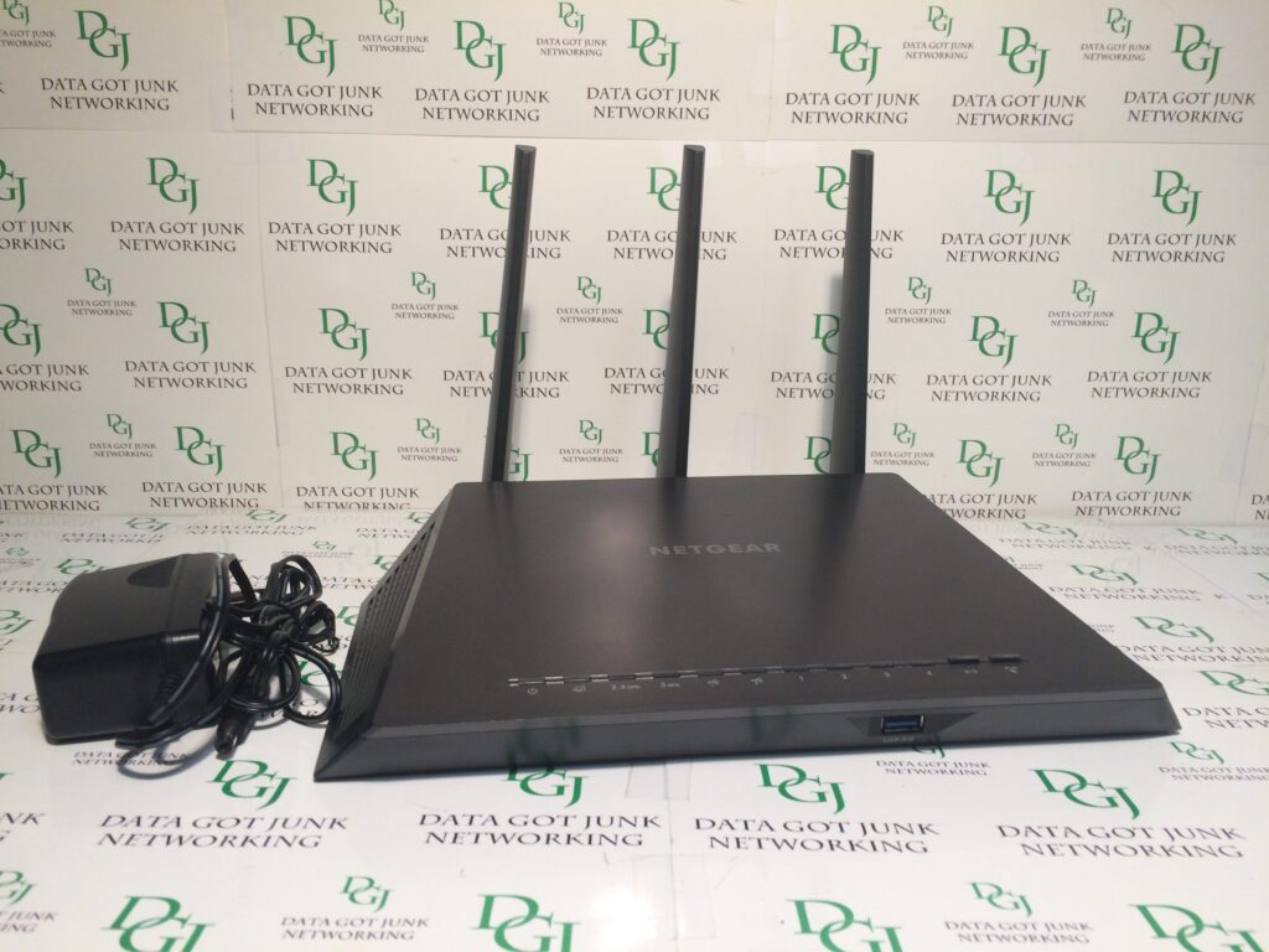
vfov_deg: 48.2
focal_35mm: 29
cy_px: 476
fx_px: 1063
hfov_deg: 61.7
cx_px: 634
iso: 64
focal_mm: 4.15
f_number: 2.2
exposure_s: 1/120
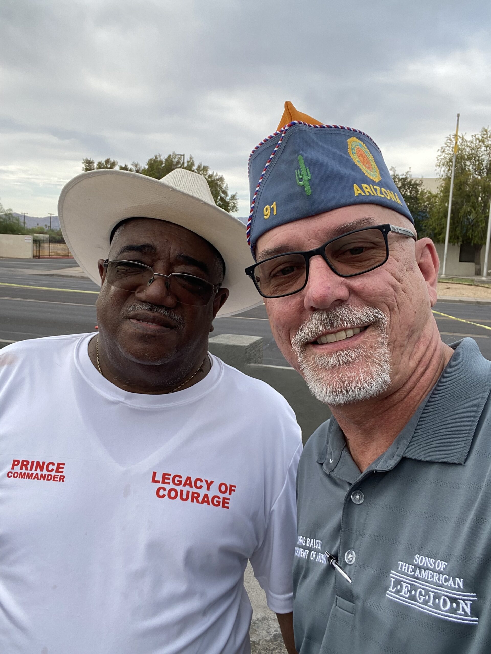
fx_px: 567
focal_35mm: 30
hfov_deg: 46.8
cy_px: 327
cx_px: 246
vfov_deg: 60.0
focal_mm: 2.71
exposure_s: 1/127
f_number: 2.2
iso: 25
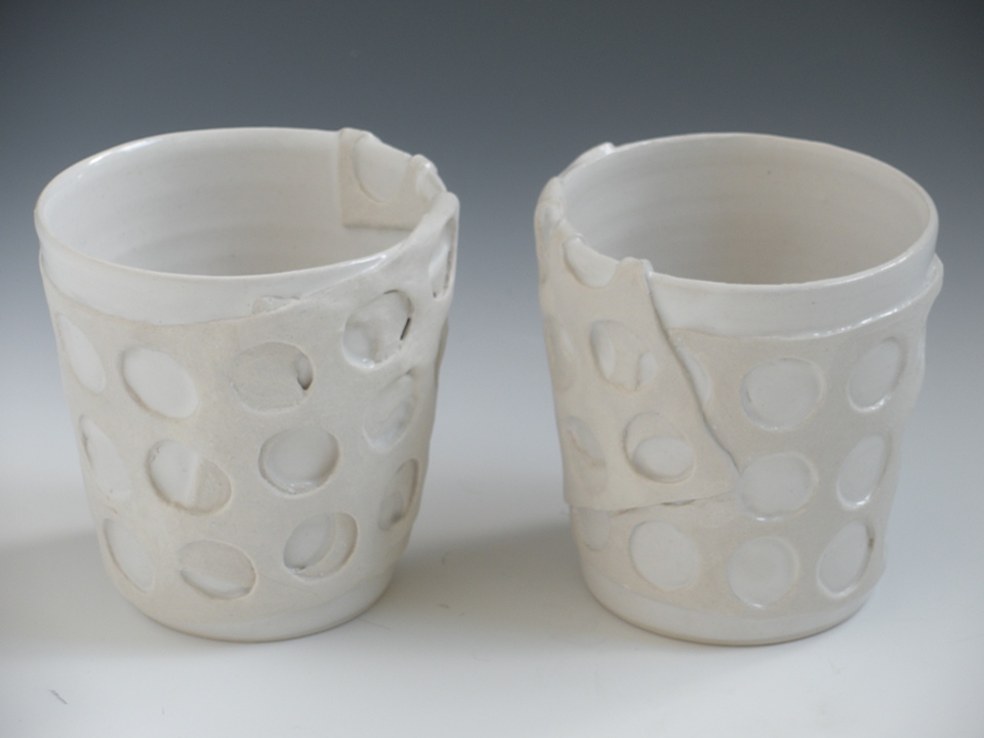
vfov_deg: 12.7
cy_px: 369
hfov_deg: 16.8
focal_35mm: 117
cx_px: 492
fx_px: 3326
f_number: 5.3
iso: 65
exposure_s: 1/8
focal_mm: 21.2
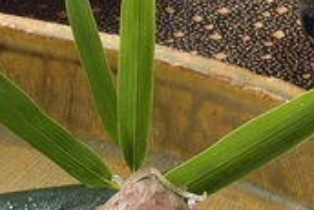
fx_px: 3762
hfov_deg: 4.8
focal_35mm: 431
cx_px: 332
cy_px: 60
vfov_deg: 3.2
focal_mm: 58
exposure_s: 1/80
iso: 200
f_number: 18
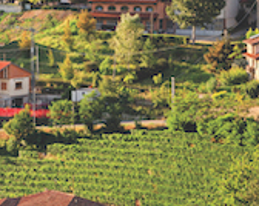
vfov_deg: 4.4
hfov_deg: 5.5
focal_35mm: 351
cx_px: -42
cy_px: 59
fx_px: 2687
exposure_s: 1/100
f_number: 8
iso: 100
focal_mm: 70
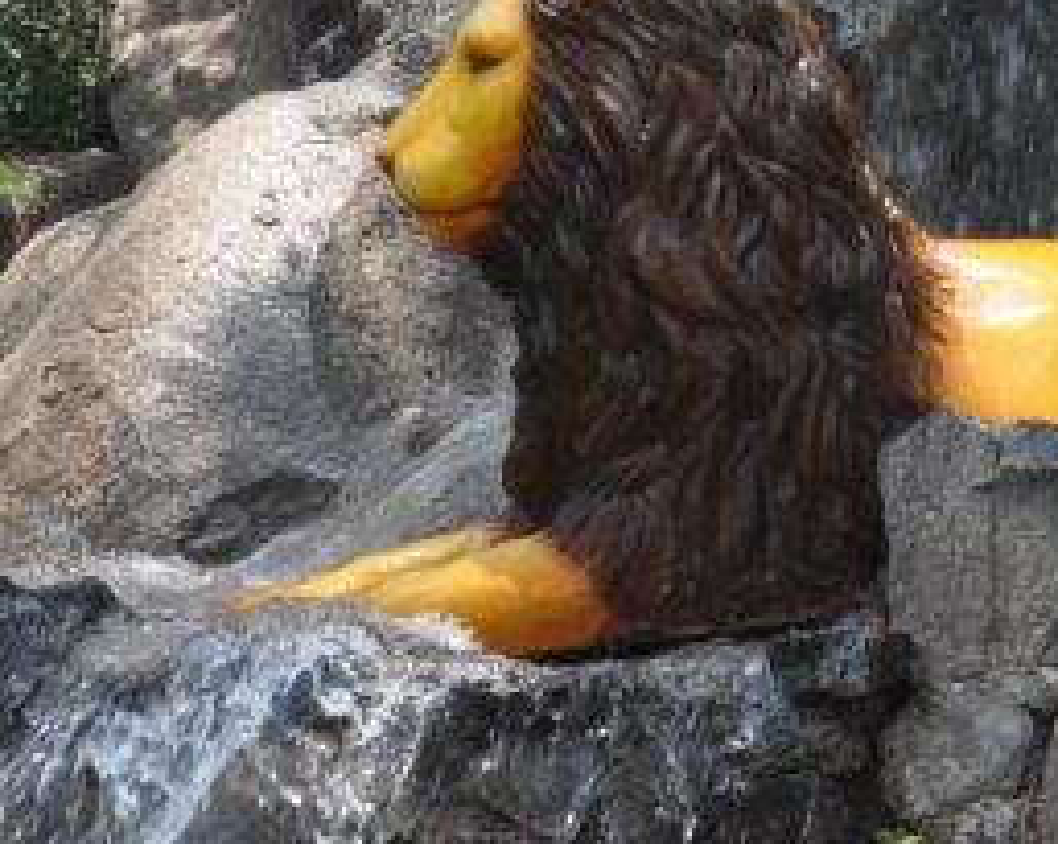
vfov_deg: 8.5
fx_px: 5530
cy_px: -515
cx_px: 914
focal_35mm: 177
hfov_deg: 10.9
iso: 200
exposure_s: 1/250
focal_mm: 21
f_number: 8
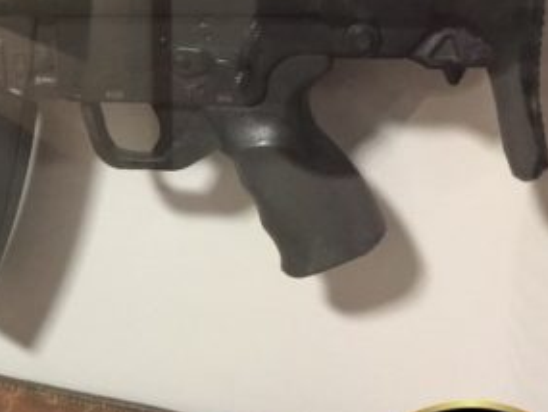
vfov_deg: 24.0
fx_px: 966
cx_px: 12
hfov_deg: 29.7
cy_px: 166
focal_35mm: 61
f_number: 2.2
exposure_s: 1/4
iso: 80
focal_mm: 4.15
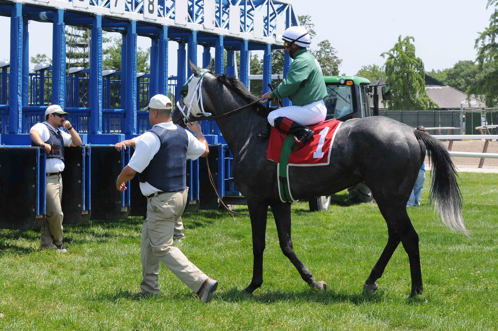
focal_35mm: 105
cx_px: 249
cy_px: 166
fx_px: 1451
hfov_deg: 19.5
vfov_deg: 13.0
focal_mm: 70
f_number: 10
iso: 640
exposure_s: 1/500
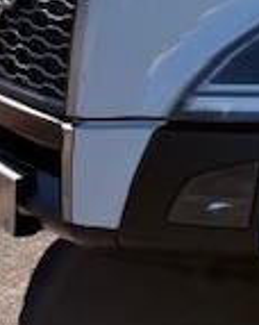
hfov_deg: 12.4
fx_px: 1008
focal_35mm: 105
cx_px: 561
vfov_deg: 16.6
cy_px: -168
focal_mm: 6.76
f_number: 1.78
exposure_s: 1/3953
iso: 80
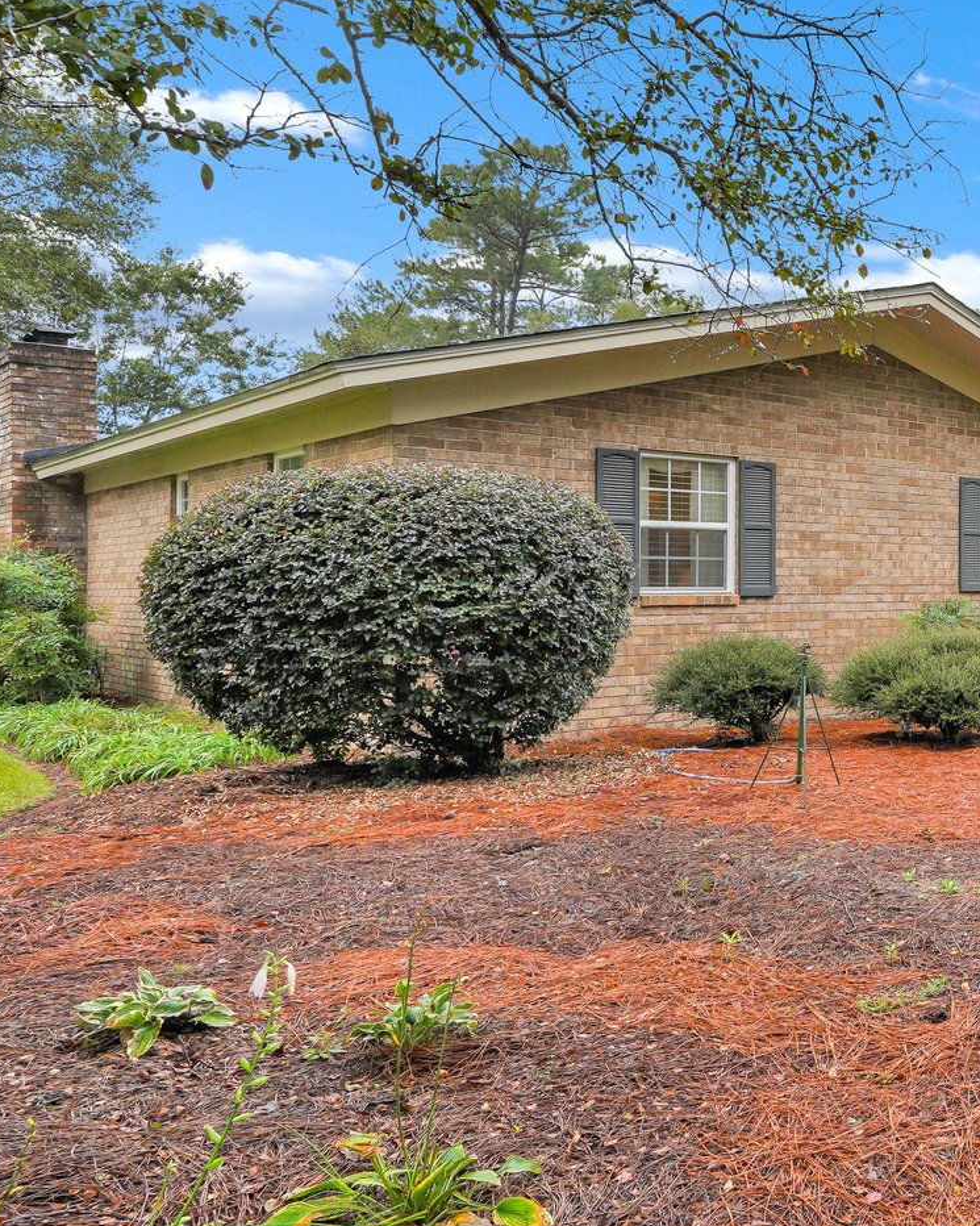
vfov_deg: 54.2
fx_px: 1197
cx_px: 1172
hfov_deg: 35.3
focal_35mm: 33
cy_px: 599
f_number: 9
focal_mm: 16
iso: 320
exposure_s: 1/100
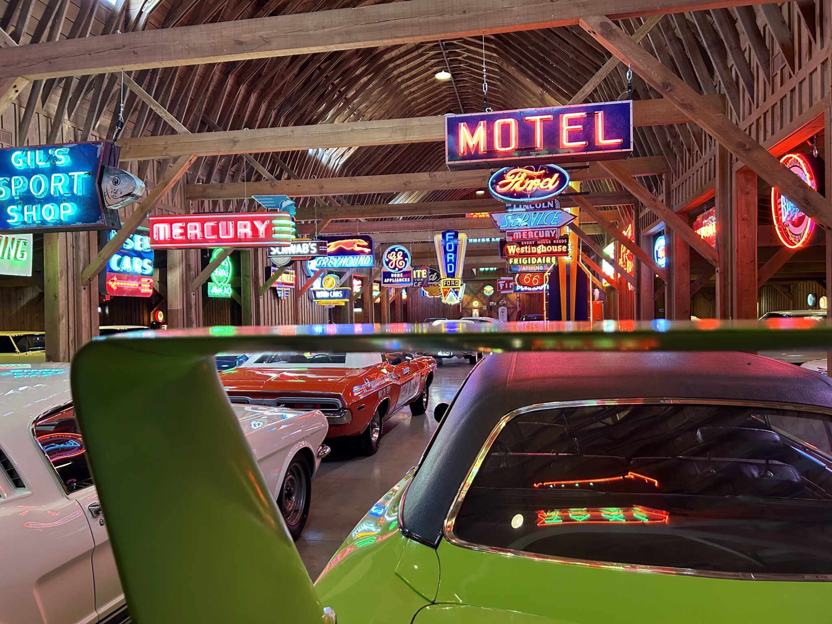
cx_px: 416
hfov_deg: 67.3
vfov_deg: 53.1
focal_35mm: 26
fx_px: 625
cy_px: 312
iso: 250
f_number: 1.5
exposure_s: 1/60
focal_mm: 5.7
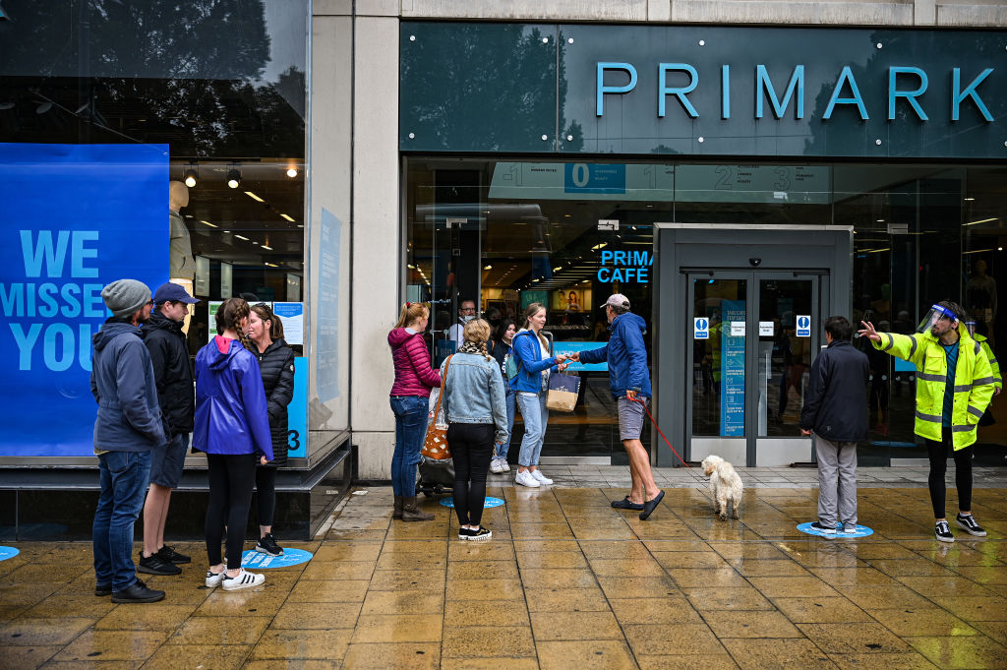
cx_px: 504
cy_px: 335
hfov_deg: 55.8
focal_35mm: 34
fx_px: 950
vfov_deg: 38.8
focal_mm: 34
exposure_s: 1/1000
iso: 140
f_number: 2.8
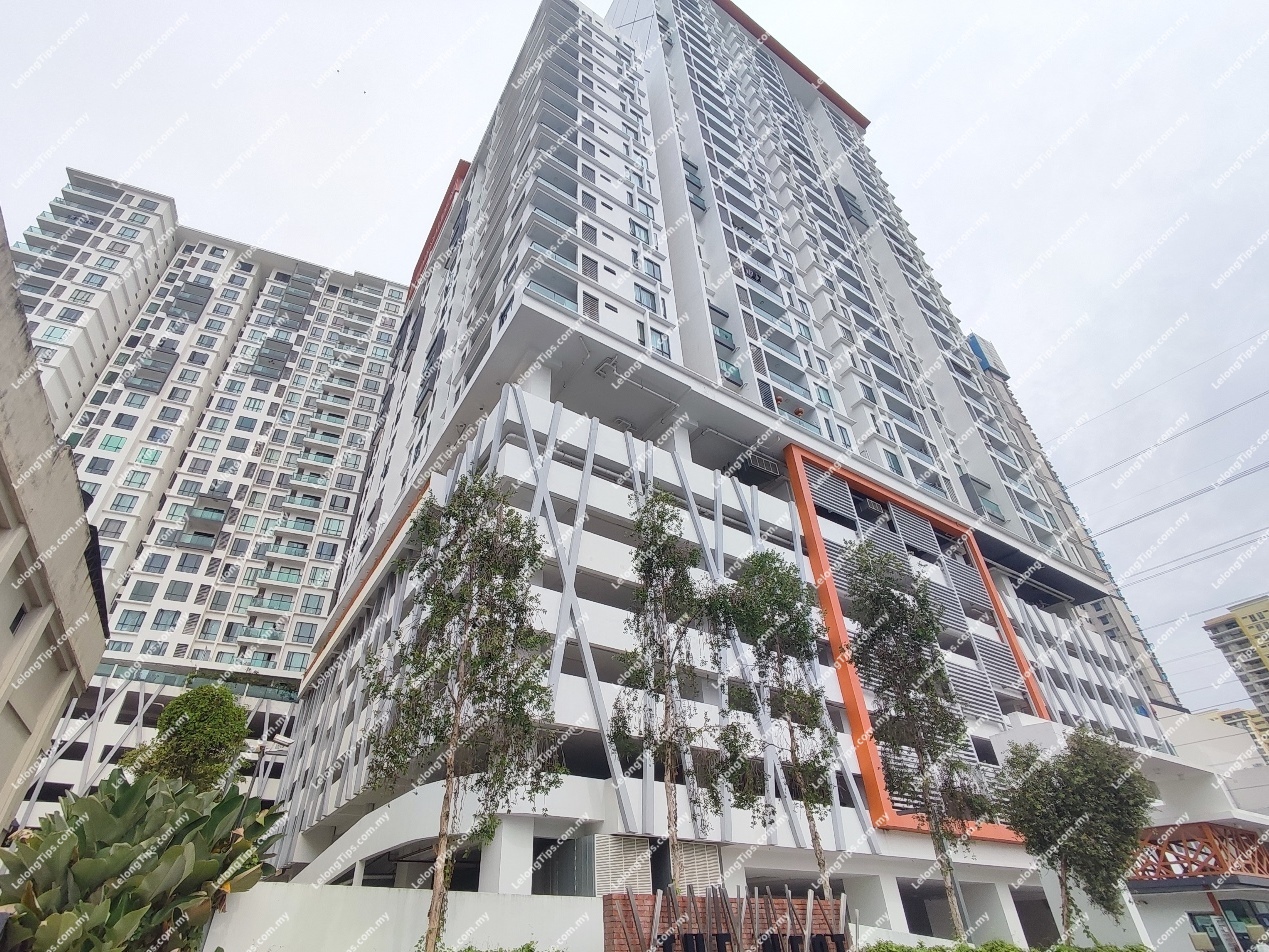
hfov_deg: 94.5
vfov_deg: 78.1
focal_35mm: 16
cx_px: 634
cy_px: 476
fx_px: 587
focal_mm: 1.65
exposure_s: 1/1443
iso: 50
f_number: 2.2
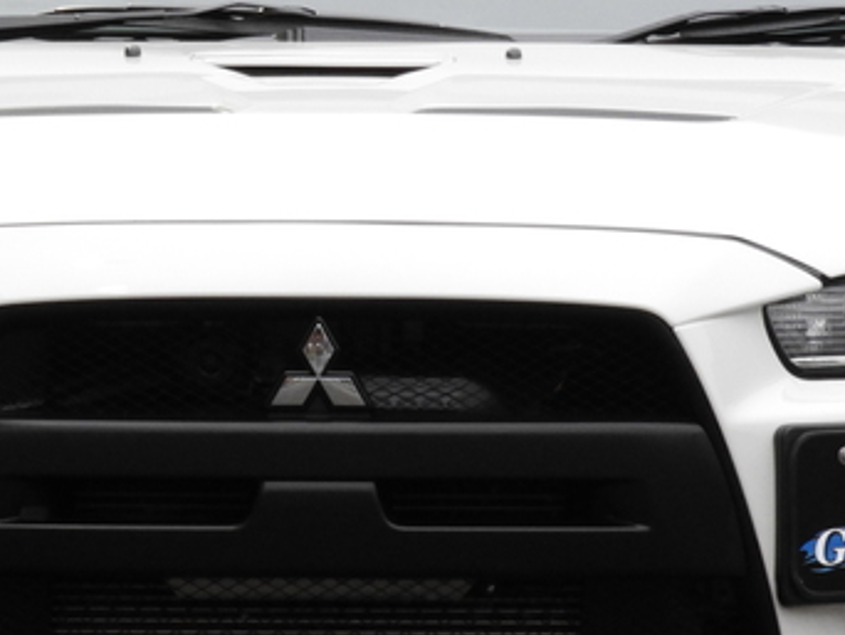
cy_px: 279
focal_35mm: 421
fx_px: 10284
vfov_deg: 3.5
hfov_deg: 4.7
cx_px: 319
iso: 400
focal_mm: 32.2
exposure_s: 1/50
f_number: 5.3
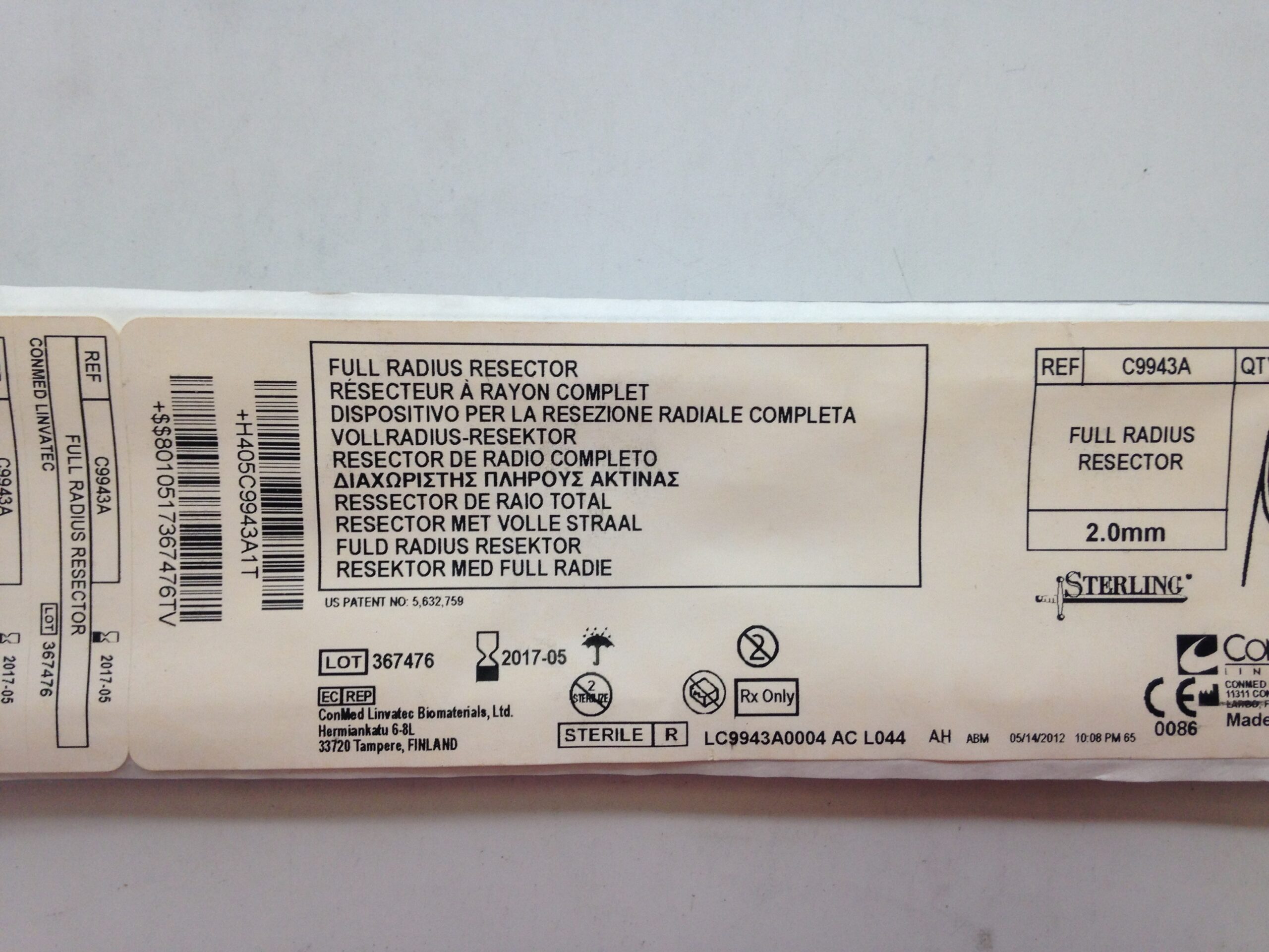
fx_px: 1210
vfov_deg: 42.9
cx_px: 634
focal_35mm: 33
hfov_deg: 55.4
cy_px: 476
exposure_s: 1/60
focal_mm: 4.12
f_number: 2.4
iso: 64
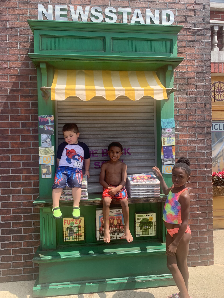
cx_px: 112
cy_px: 149
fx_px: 224
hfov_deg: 53.1
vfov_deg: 67.3
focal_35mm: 26
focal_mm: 4.25
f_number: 1.8
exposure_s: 1/829
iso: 25
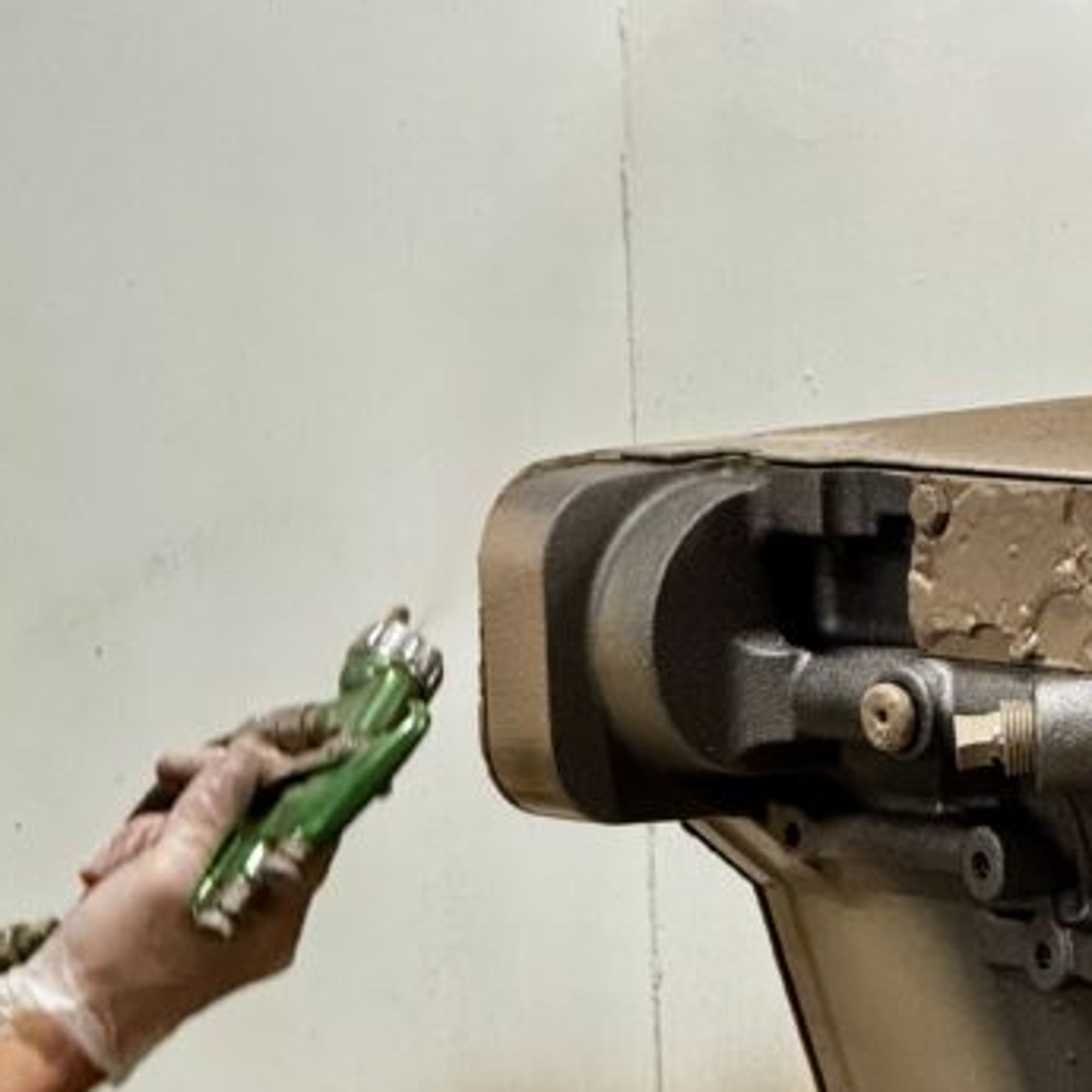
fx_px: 8494
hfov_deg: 7.3
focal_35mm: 238
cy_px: 983
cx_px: 880
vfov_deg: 7.3
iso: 200
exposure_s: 1/60
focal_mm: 15.66
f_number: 2.8
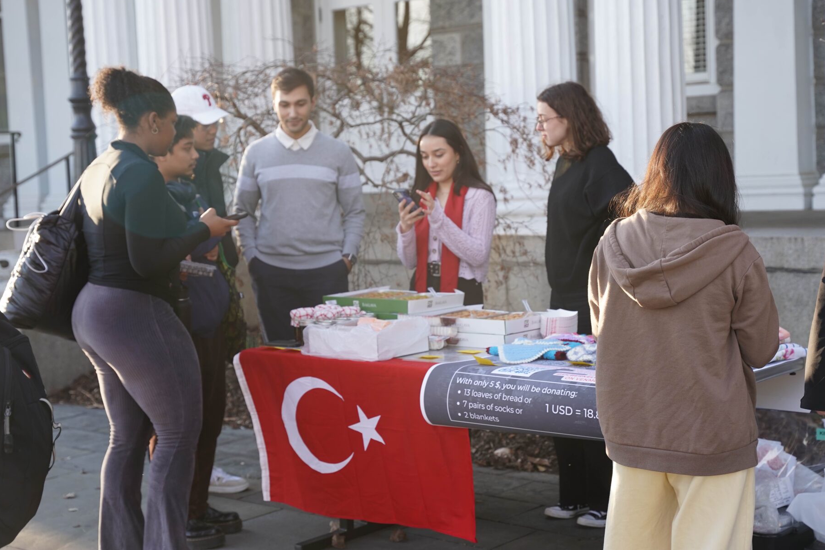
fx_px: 1388
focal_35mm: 61
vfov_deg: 22.4
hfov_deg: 33.1
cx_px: 447
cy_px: 248
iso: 250
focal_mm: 53.5
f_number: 4
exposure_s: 1/160
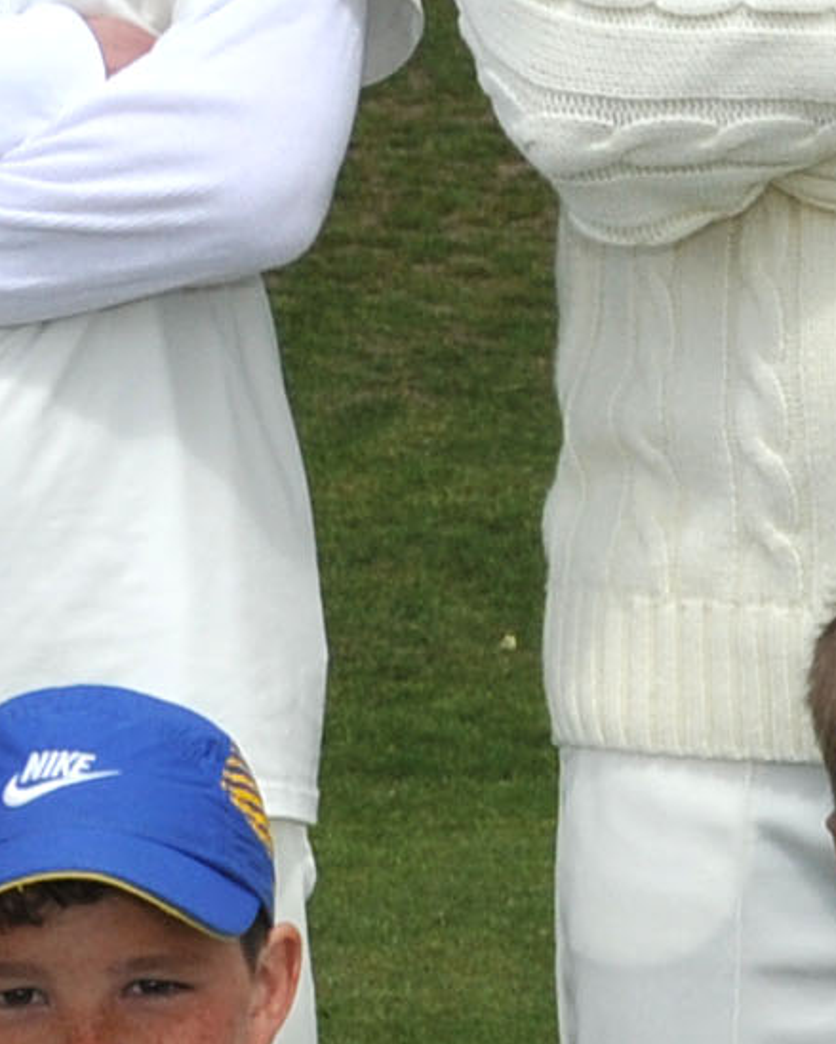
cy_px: 1217
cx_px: 27
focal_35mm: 233
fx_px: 7200
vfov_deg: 8.2
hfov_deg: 6.6
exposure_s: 1/250
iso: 400
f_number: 20
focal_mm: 32
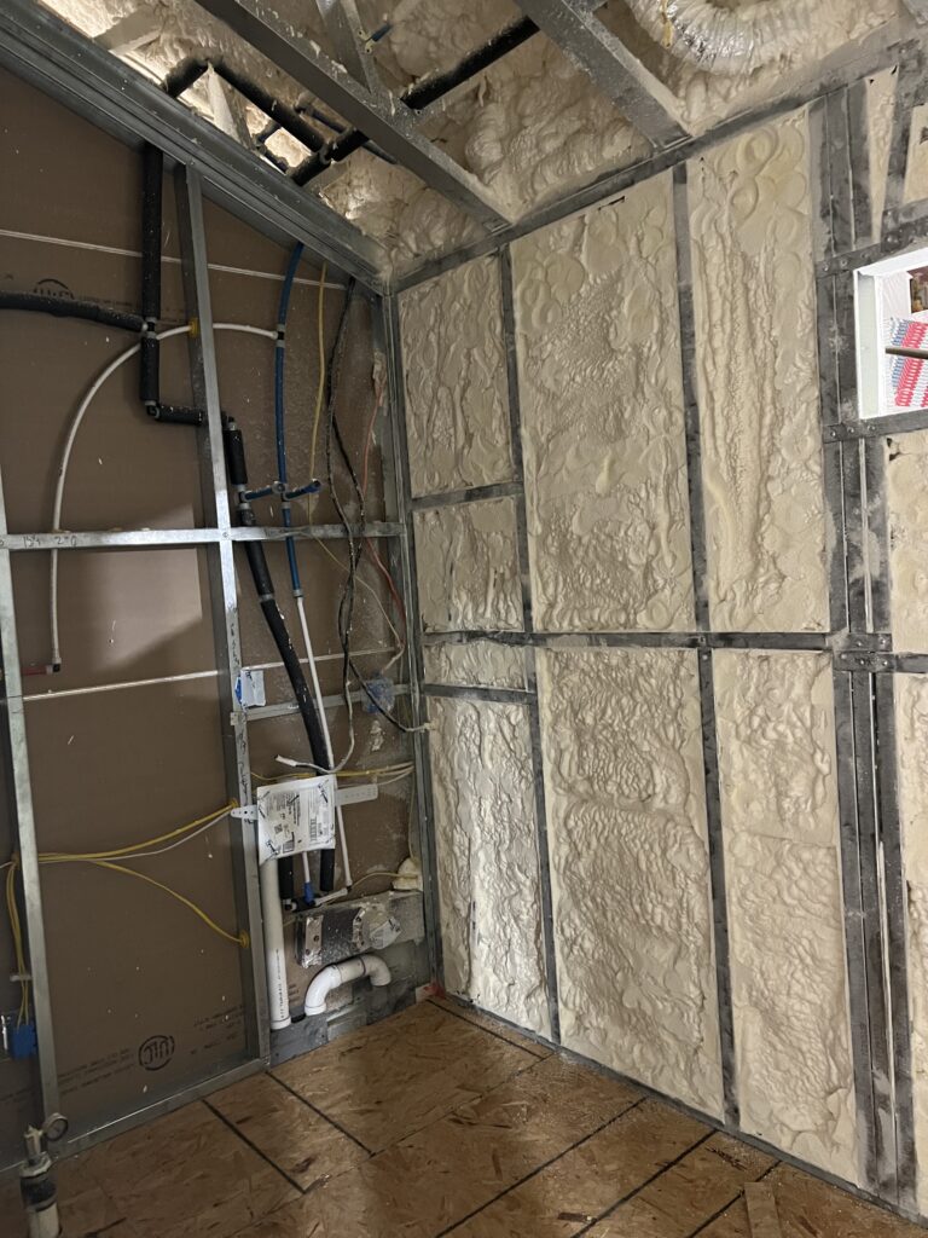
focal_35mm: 26
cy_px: 619
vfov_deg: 67.3
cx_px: 464
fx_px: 929
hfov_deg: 53.1
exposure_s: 1/30
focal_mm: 5.7
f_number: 1.5
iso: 500
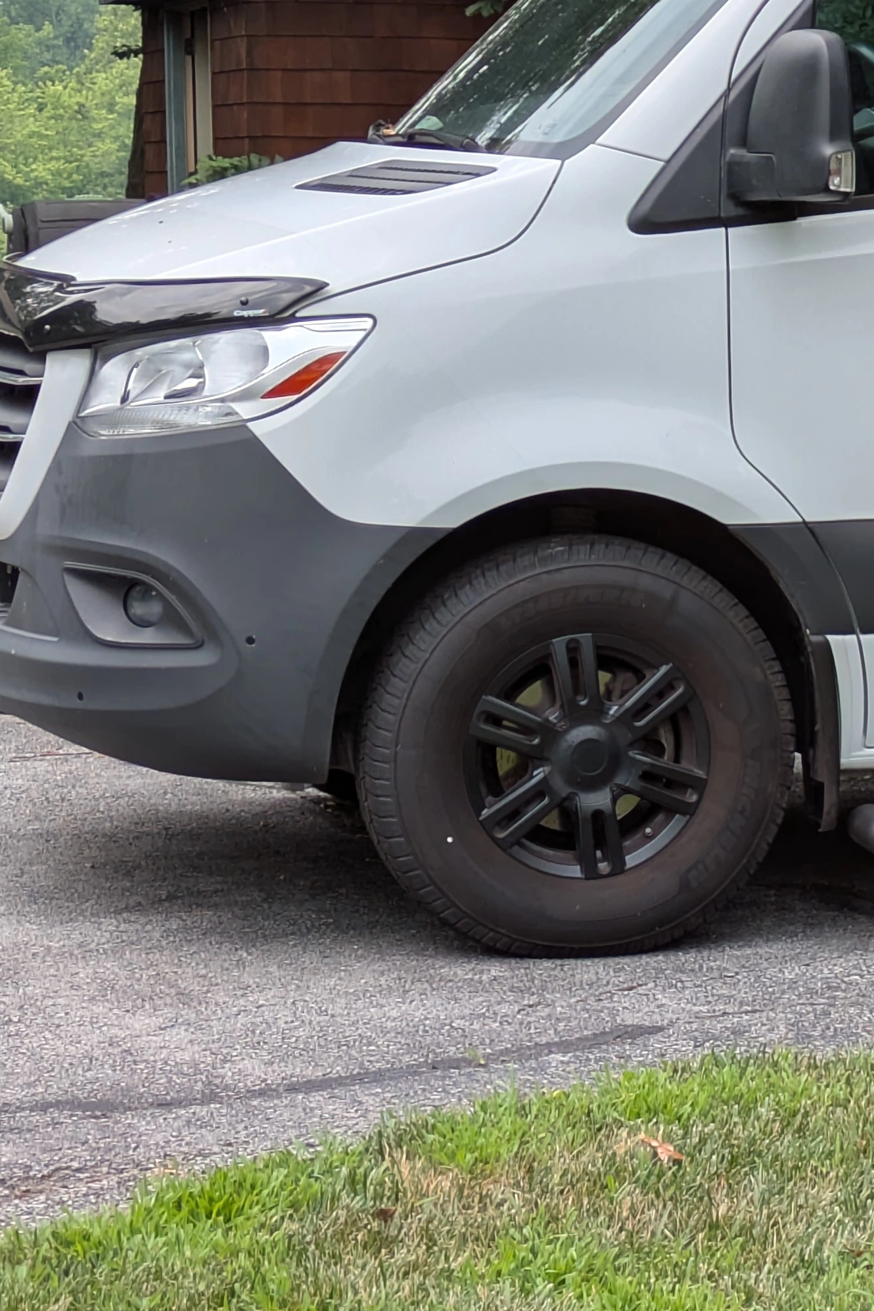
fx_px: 4479
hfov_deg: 10.8
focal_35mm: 123
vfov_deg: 16.6
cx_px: 1302
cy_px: 388
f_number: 1.89
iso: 44
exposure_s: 1/1024
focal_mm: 5.43
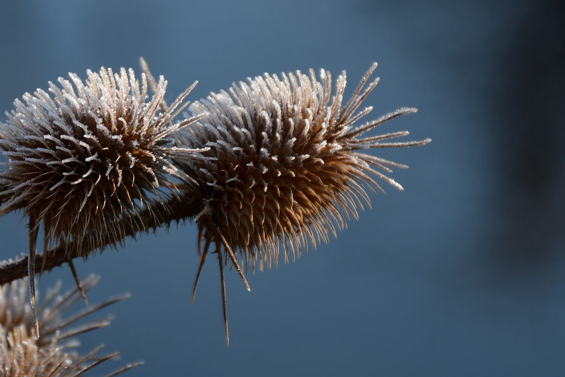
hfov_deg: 5.3
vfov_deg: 3.6
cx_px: 81
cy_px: 216
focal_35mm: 385
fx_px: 6041
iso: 200
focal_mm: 140
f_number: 6.3
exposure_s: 1/400
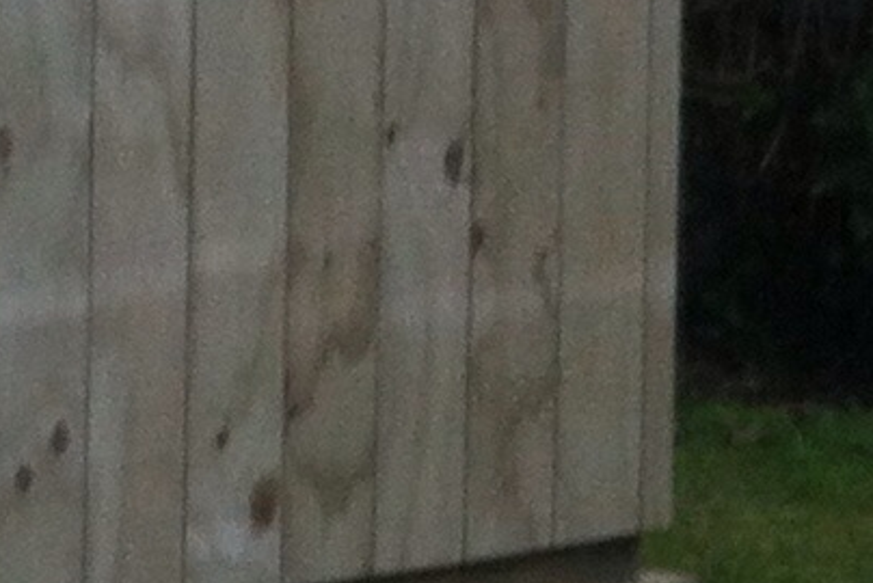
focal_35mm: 233
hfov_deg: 8.0
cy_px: -313
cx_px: -1441
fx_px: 5654
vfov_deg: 5.8
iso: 100
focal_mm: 3.85
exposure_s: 1/17
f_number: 2.8
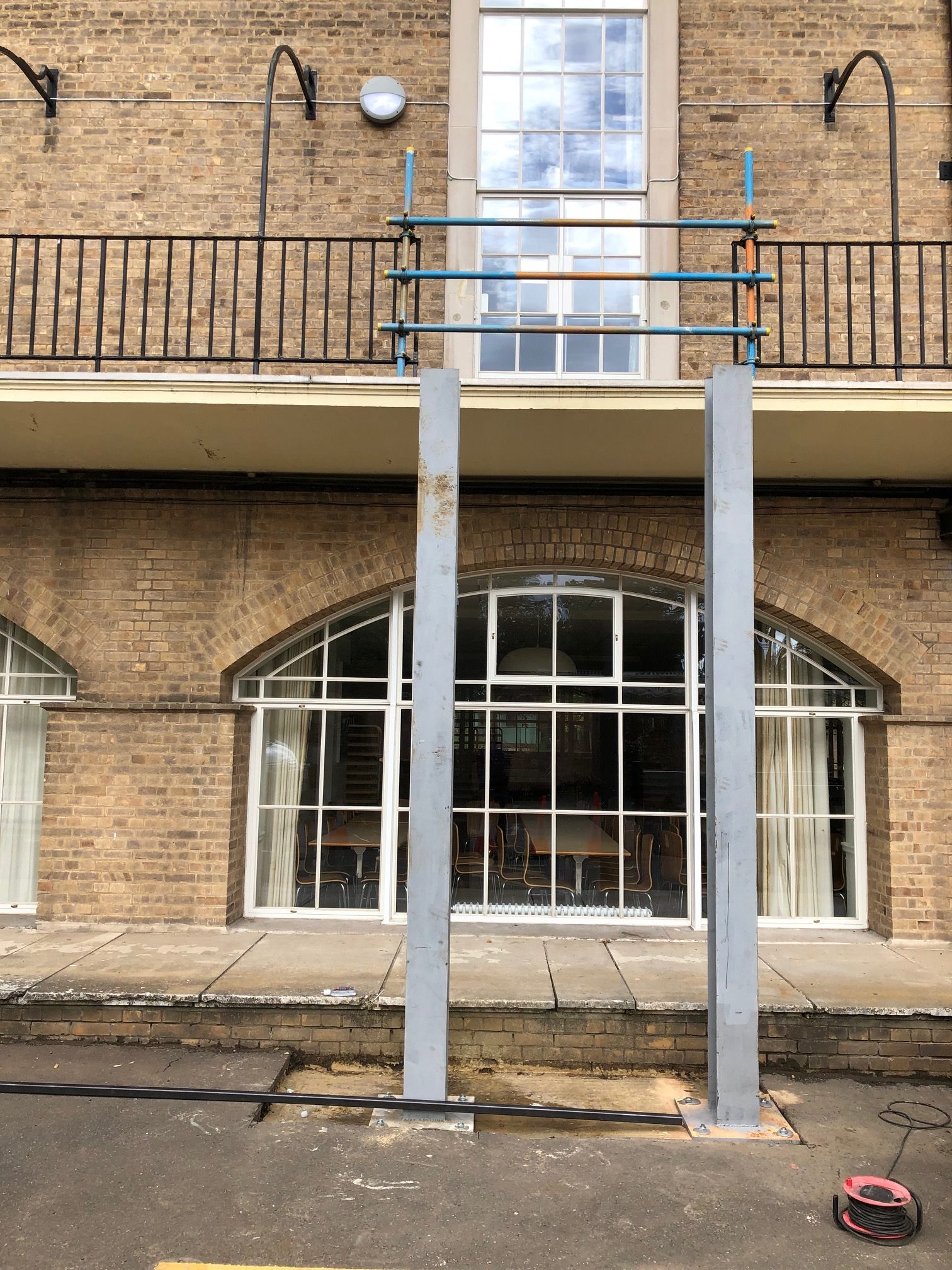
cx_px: 476
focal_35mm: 28
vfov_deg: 63.4
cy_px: 635
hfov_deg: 49.7
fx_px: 1027
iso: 20
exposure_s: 1/623
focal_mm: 4
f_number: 1.8
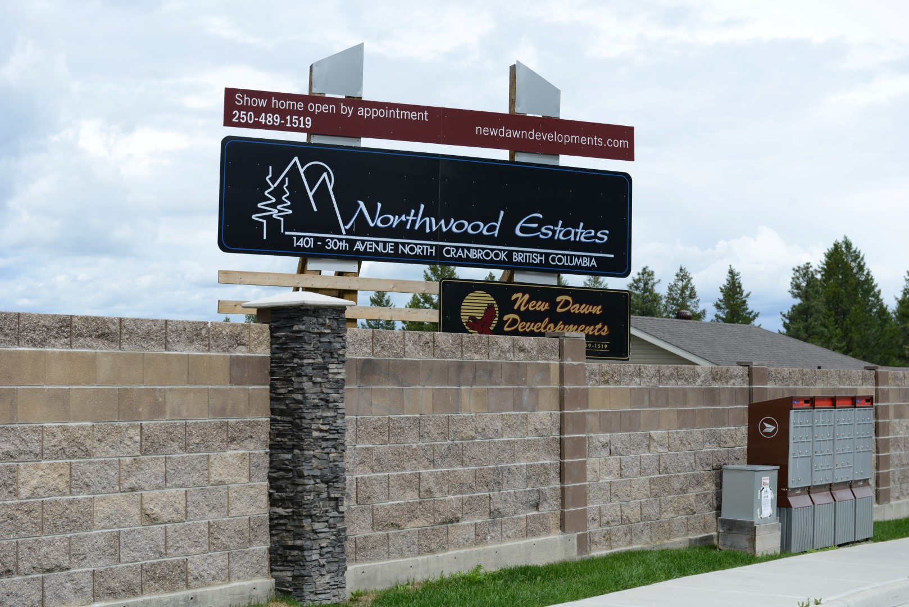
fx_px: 1667
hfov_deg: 30.5
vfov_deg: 20.6
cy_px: 304
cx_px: 454
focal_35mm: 66
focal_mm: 66
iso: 100
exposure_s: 1/400
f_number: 6.3
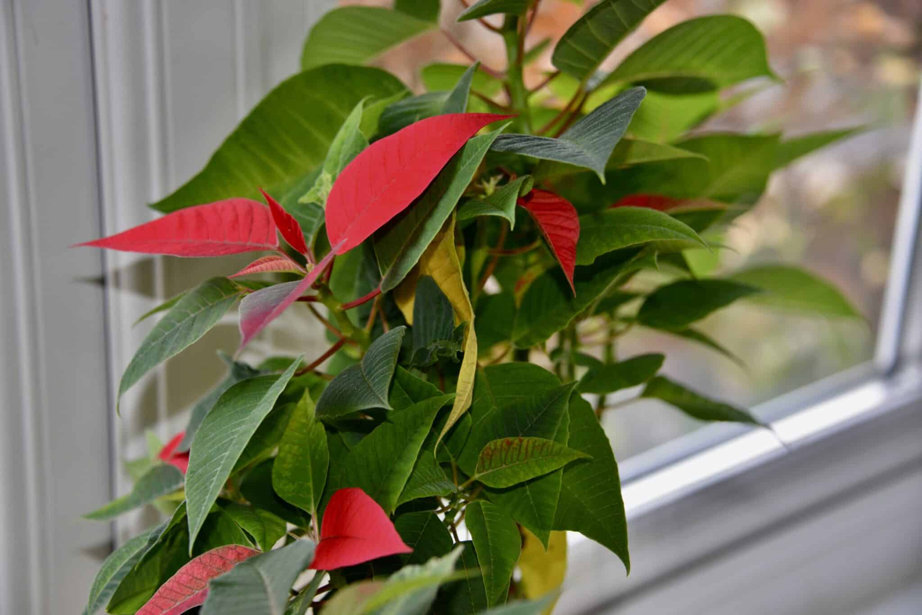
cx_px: 461
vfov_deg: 16.1
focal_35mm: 85
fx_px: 2178
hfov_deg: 23.9
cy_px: 308
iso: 1250
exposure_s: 1/200
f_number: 5.3
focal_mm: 85
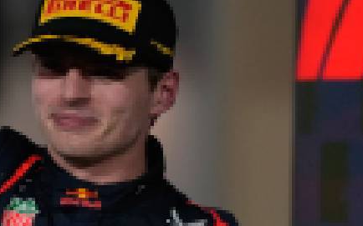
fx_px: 27584
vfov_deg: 0.5
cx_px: 46
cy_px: 110
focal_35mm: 2789
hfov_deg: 0.8
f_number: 4
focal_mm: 600
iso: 1250
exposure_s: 1/640
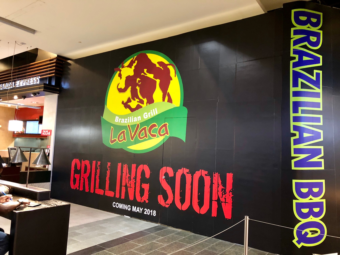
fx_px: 275
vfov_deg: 49.7
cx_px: 170
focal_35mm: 28
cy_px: 128
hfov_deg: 63.4
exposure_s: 1/7
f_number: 1.8
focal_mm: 4
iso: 100
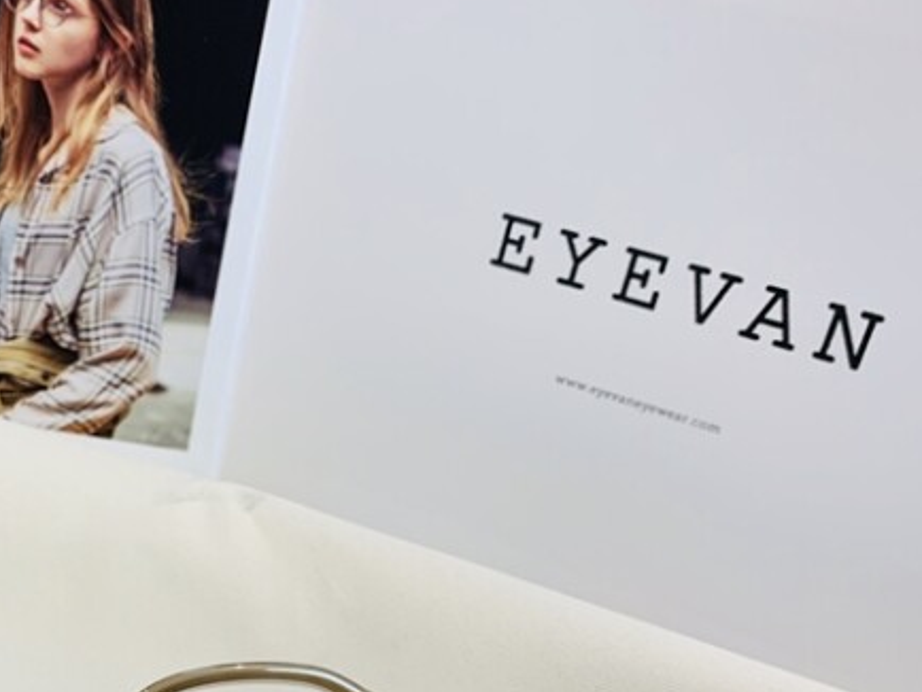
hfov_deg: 40.3
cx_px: 255
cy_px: 594
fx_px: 1226
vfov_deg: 30.4
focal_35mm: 46
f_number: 1.8
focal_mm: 4.25
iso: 80
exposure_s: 1/100
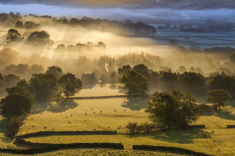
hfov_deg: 19.5
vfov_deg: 13.0
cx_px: 118
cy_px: 78
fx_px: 684
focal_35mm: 105
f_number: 11
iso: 100
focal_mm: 70
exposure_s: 1/80
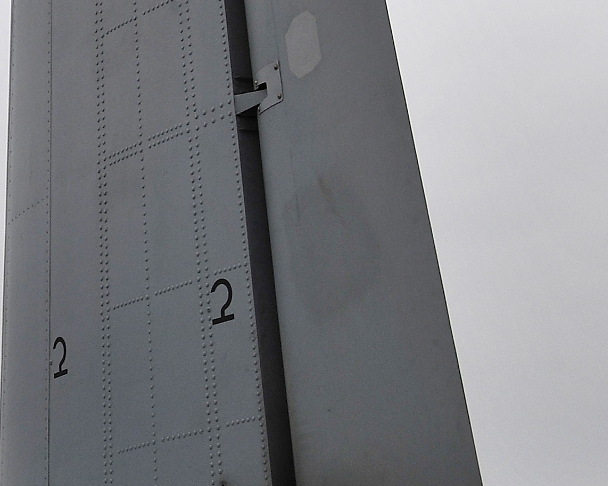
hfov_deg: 10.6
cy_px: 397
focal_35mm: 145
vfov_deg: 10.6
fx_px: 2609
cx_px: -1020
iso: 160
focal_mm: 28
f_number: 9
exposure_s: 1/320
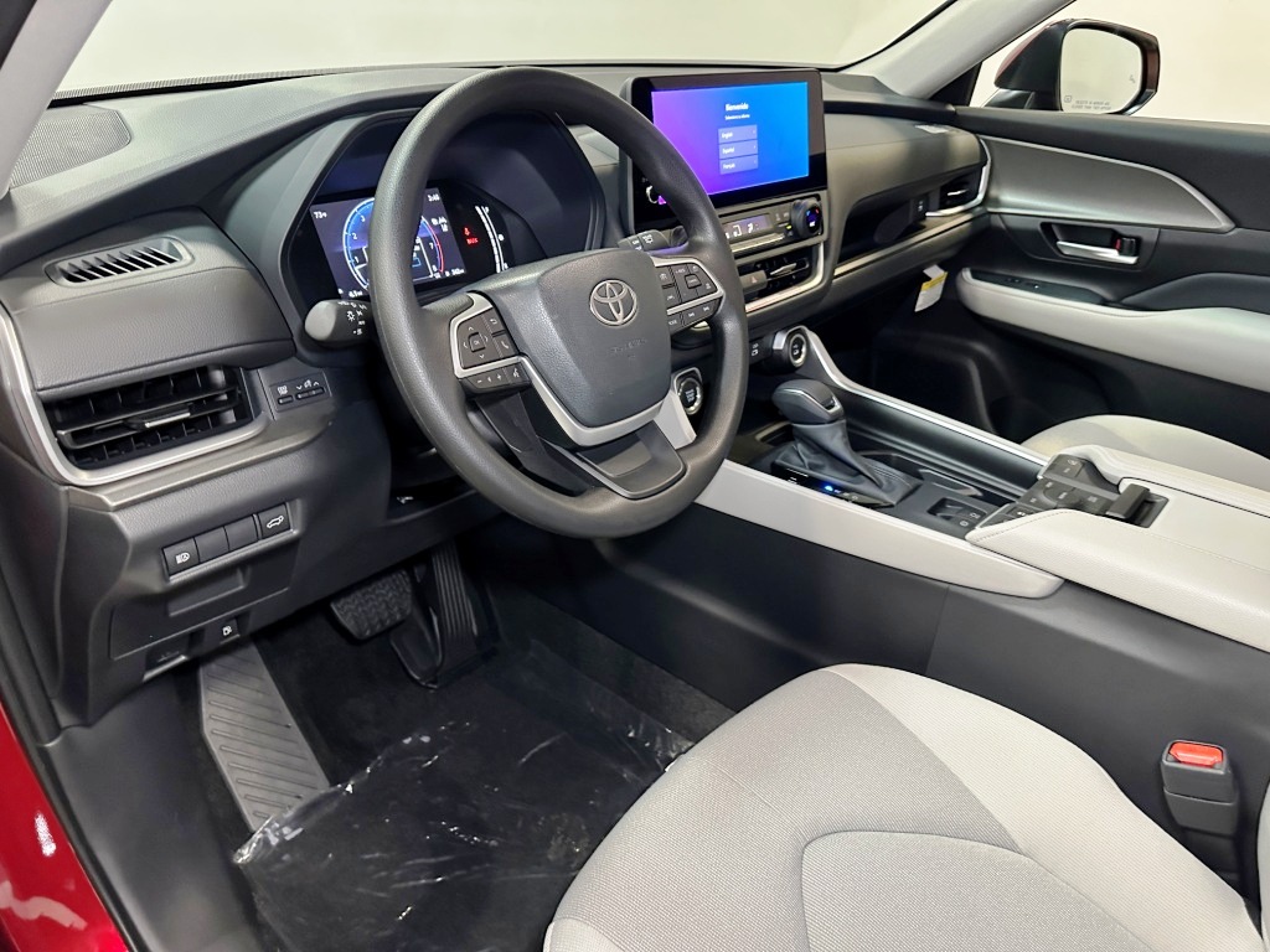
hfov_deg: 71.6
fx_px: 881
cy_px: 476
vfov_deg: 56.8
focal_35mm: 24
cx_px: 635
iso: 800
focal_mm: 6.86
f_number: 1.78
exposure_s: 1/40
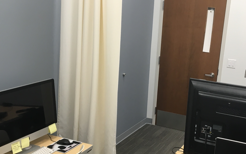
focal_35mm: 50
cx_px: 163
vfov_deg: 25.8
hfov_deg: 39.8
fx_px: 335
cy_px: 91
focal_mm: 4.15
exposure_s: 1/30
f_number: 2.2
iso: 50
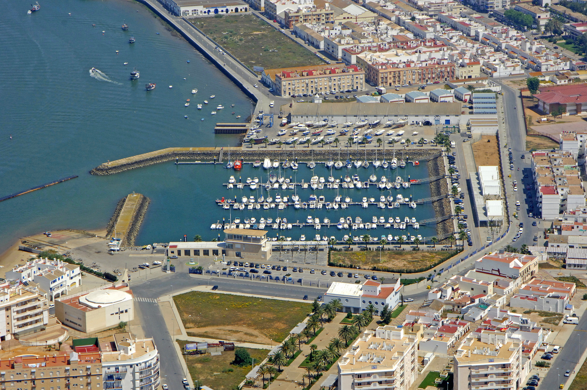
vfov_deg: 11.7
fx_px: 1905
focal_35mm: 117
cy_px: 195
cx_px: 294
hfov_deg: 17.5
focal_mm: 78
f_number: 9.5
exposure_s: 1/1000
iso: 400
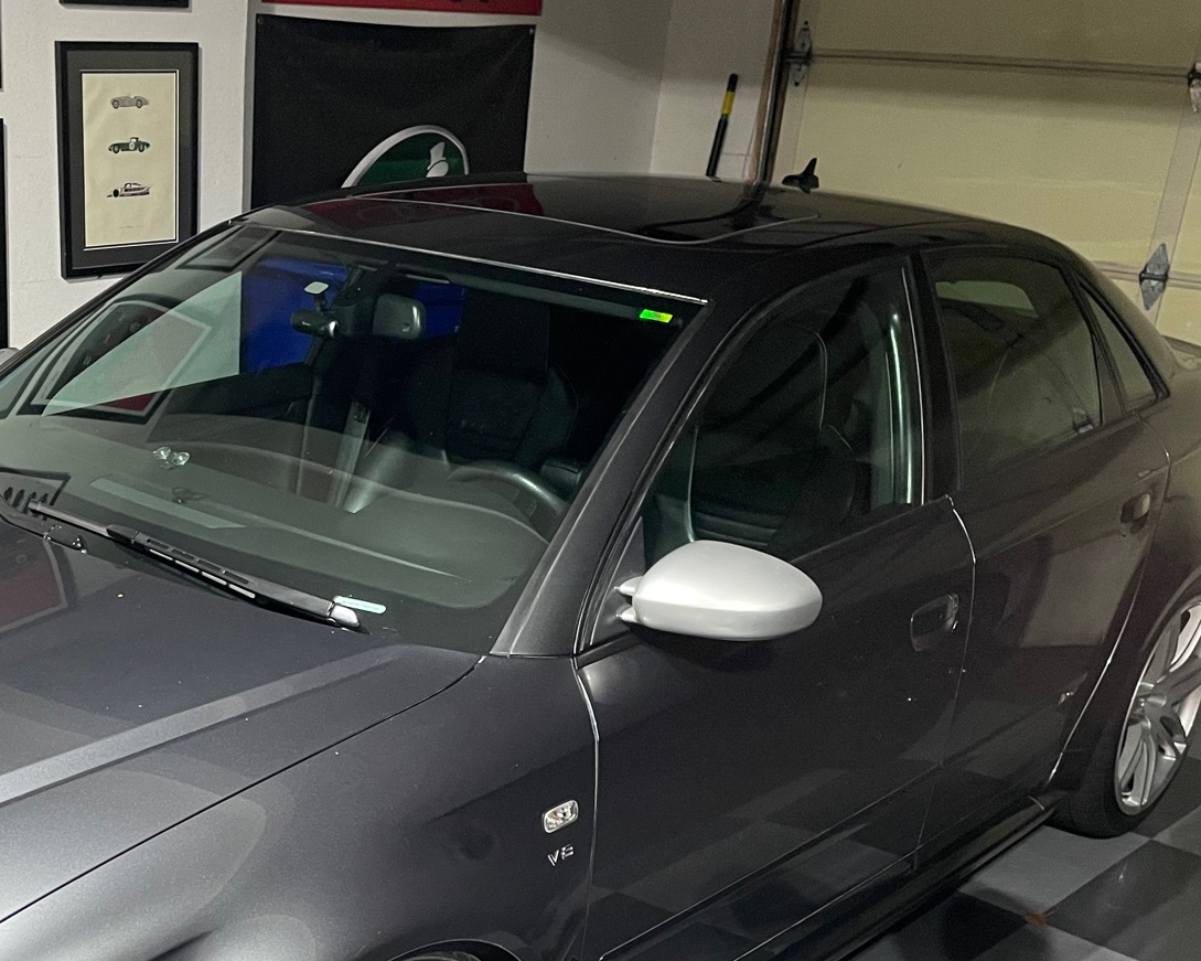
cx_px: 302
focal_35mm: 47
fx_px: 1670
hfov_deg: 38.5
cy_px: 802
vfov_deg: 31.1
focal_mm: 4.2
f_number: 1.6
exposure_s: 1/60
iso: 400
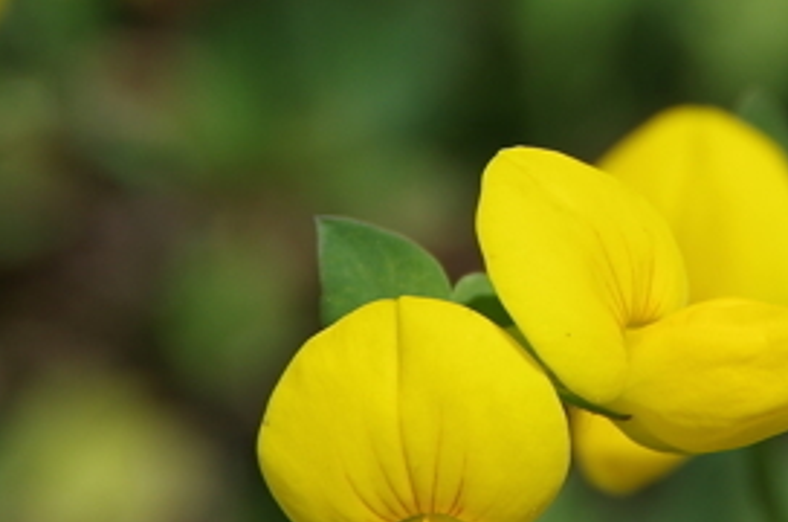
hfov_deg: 2.7
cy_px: 226
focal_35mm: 761
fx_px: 16619
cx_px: 684
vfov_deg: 1.8
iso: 100
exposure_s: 1/500
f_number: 6.3
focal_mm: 135
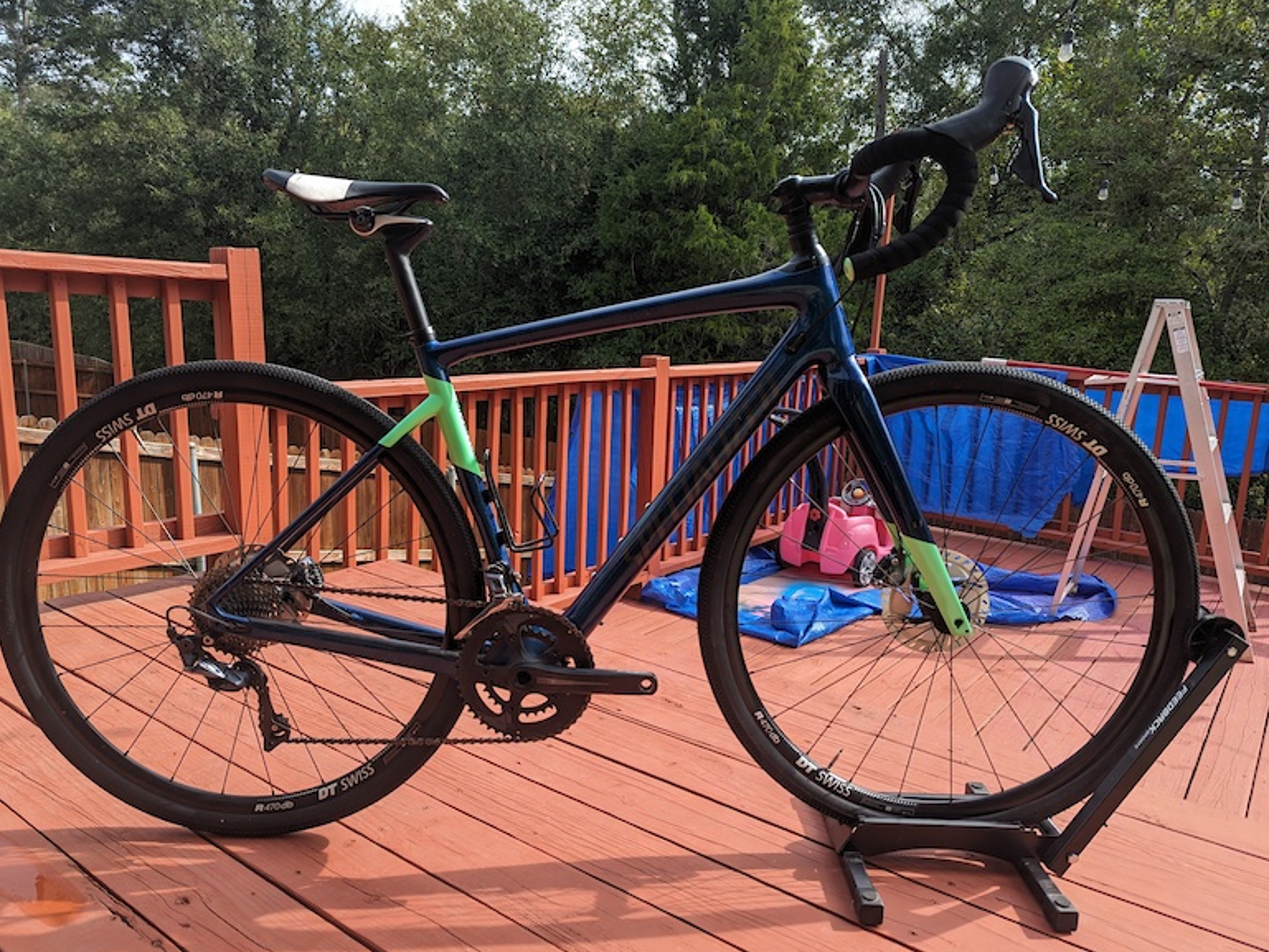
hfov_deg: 69.4
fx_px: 917
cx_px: 611
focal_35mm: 25
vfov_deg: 54.9
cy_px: 485
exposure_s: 1/838
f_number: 1.85
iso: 38
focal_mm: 6.81
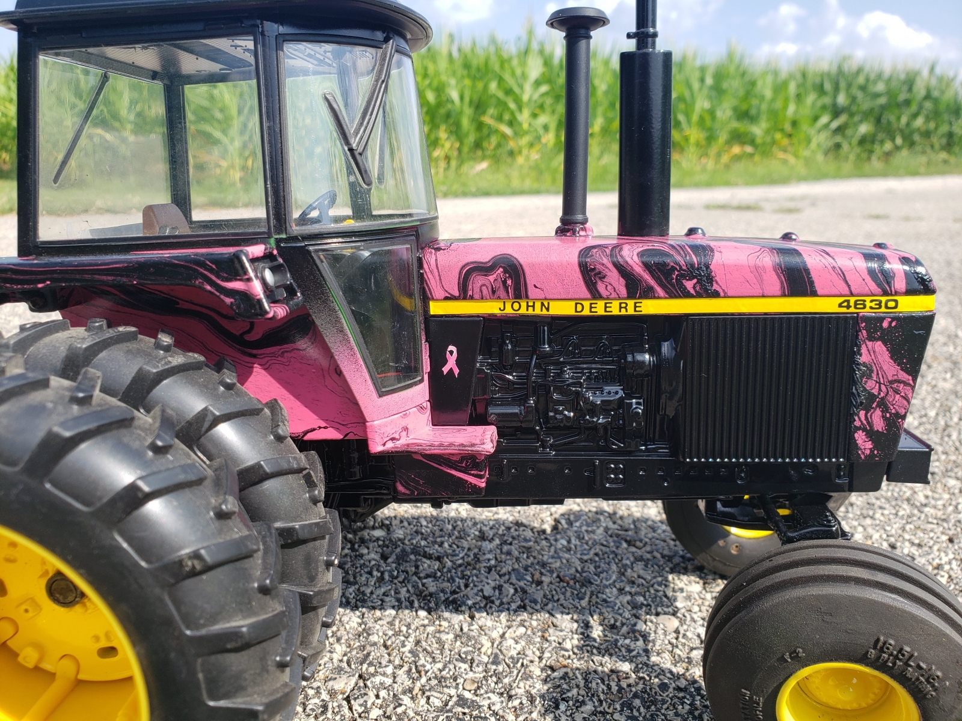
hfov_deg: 67.3
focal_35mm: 26
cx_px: 481
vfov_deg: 53.1
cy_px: 360
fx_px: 723
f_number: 2.4
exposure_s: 1/720
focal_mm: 4.3
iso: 50
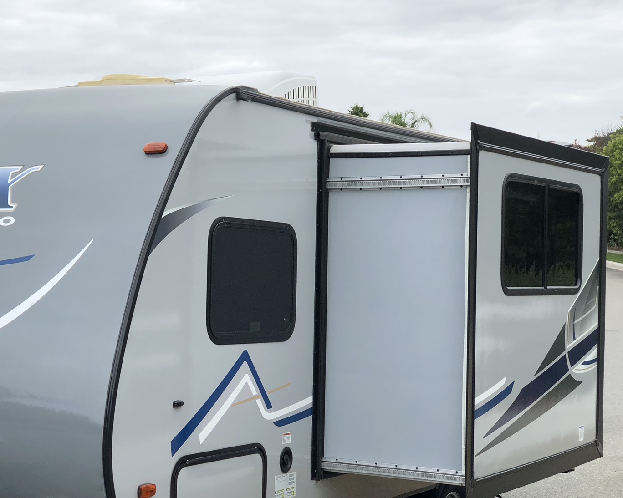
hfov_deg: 24.8
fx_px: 1401
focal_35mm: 76
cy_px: 300
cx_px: 161
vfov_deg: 20.1
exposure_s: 1/407
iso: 16
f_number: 2.4
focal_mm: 6
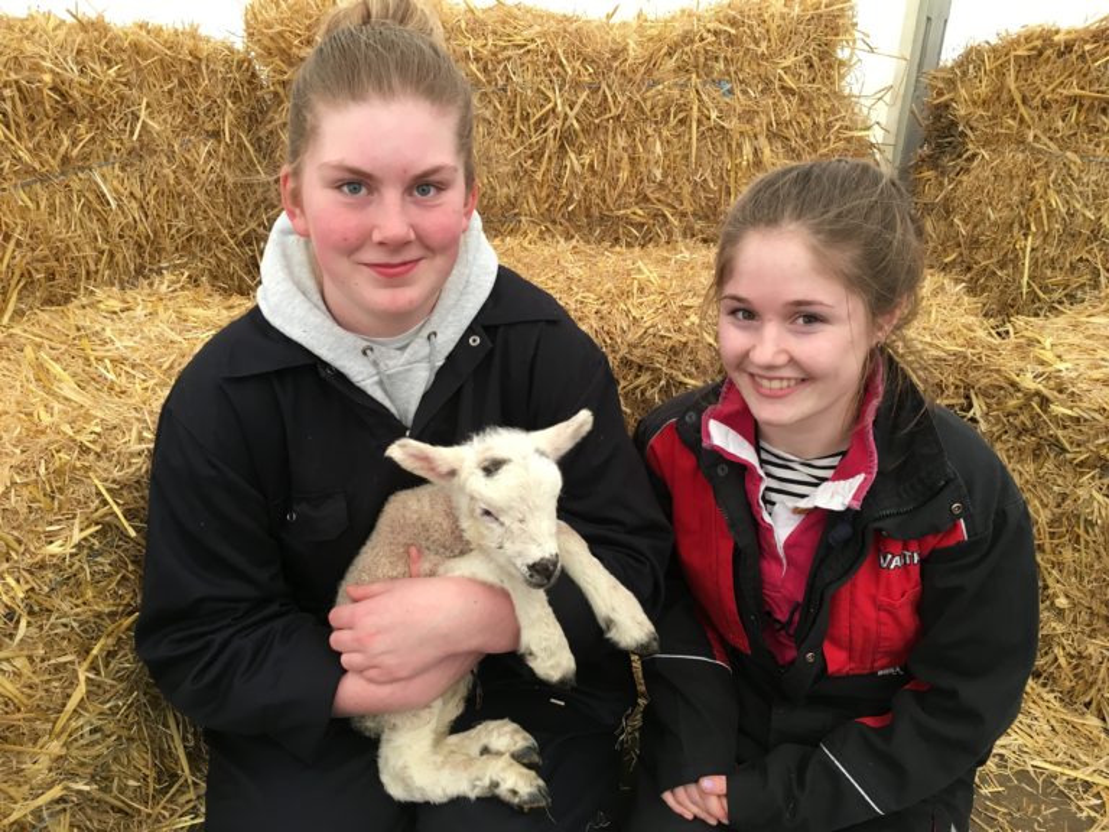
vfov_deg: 48.2
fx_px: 929
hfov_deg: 61.7
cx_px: 554
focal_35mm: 29
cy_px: 416
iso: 40
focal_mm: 4.15
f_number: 2.2
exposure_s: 1/33
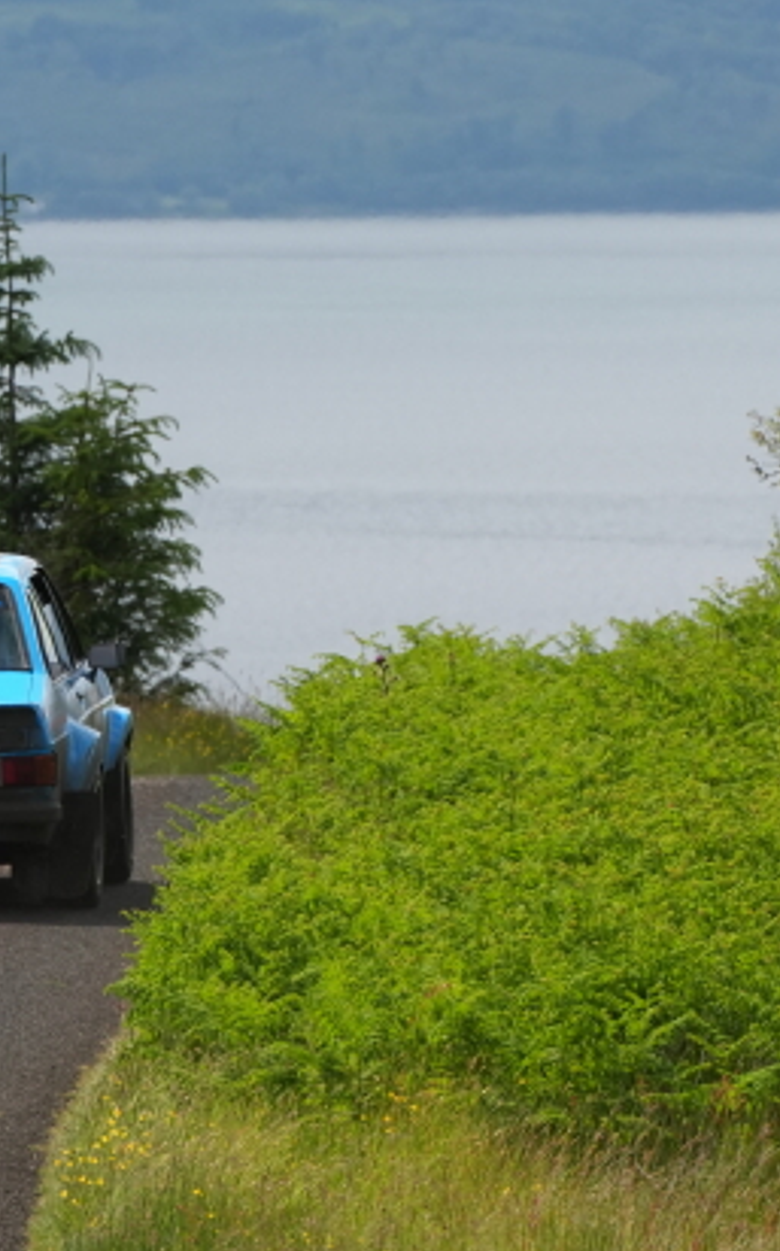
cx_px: 316
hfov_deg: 2.0
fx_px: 22547
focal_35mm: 662
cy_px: 601
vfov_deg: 3.2
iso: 1000
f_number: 13
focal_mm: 297
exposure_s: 1/500
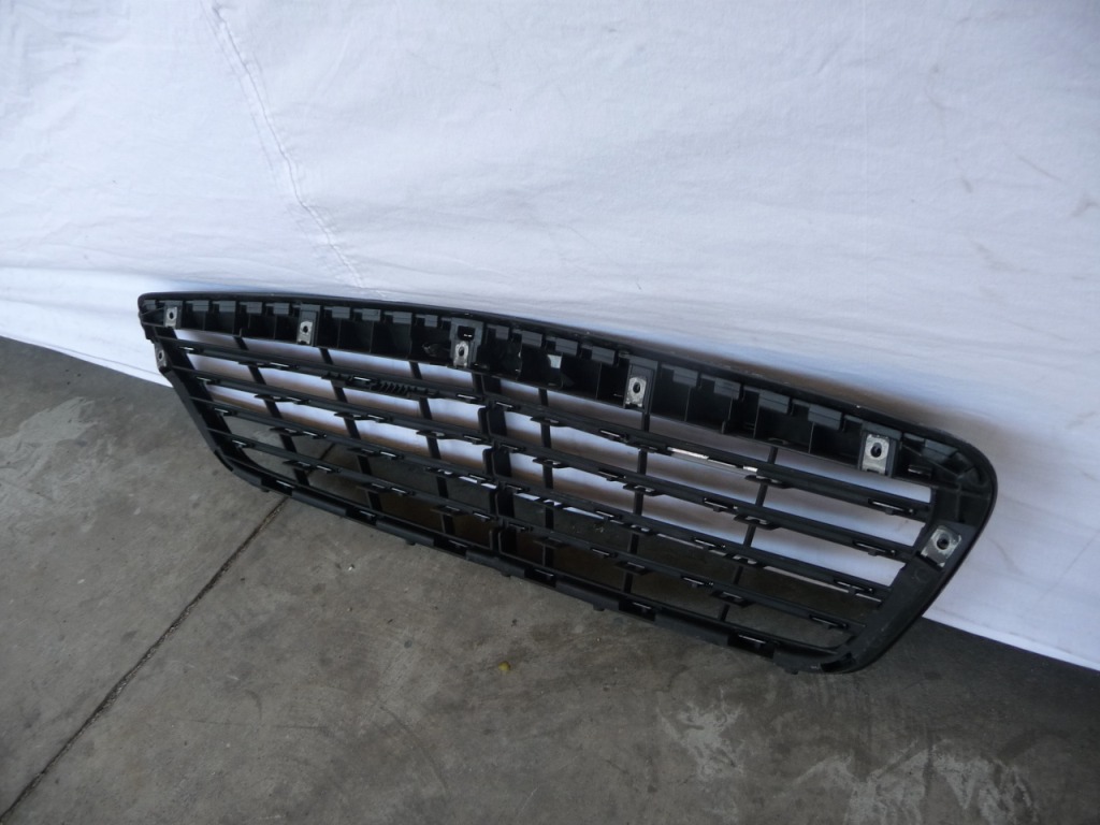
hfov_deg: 63.4
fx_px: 890
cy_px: 412
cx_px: 550
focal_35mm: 28
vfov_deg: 49.7
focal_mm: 4.7
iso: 100
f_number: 3.3
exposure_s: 1/80
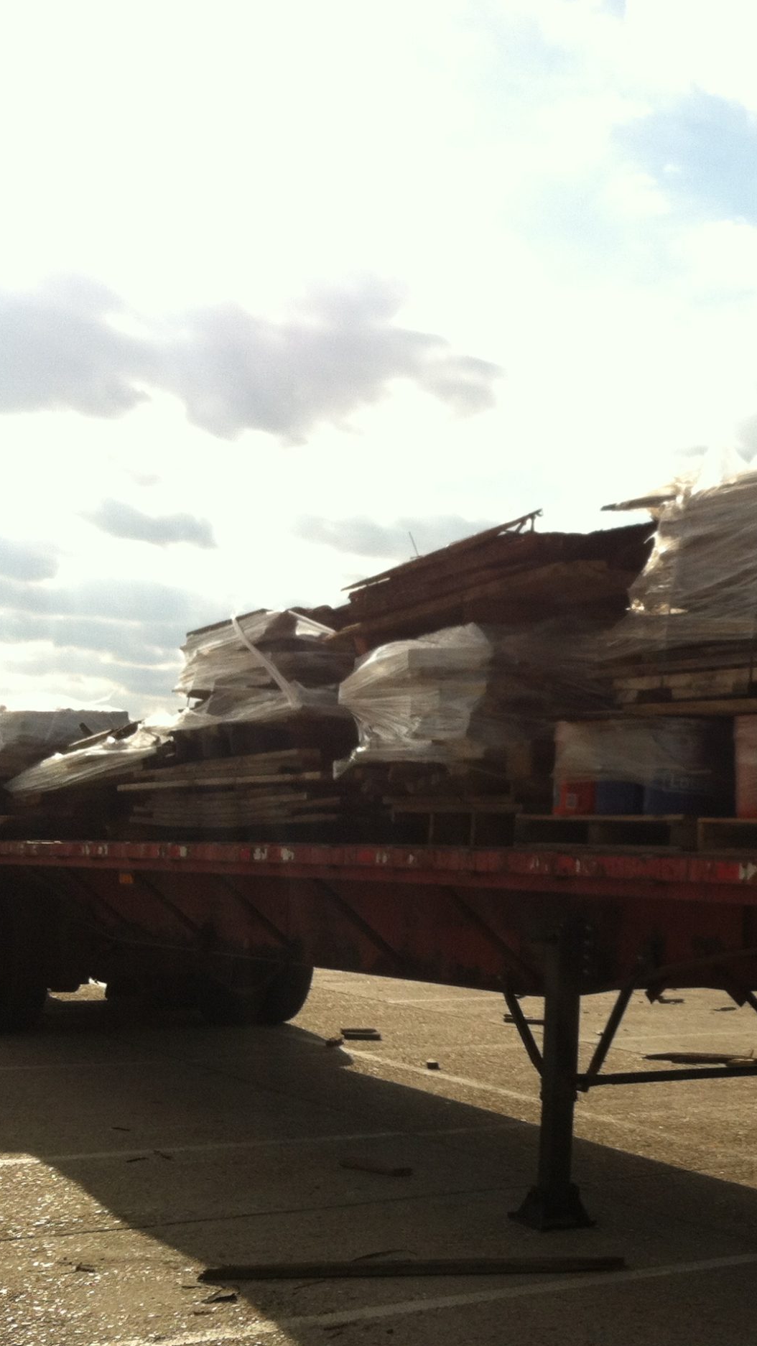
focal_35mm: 52
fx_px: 1856
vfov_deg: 39.9
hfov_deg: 22.2
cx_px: 750
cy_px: 662
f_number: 2.8
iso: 80
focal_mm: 3.85
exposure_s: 1/2040
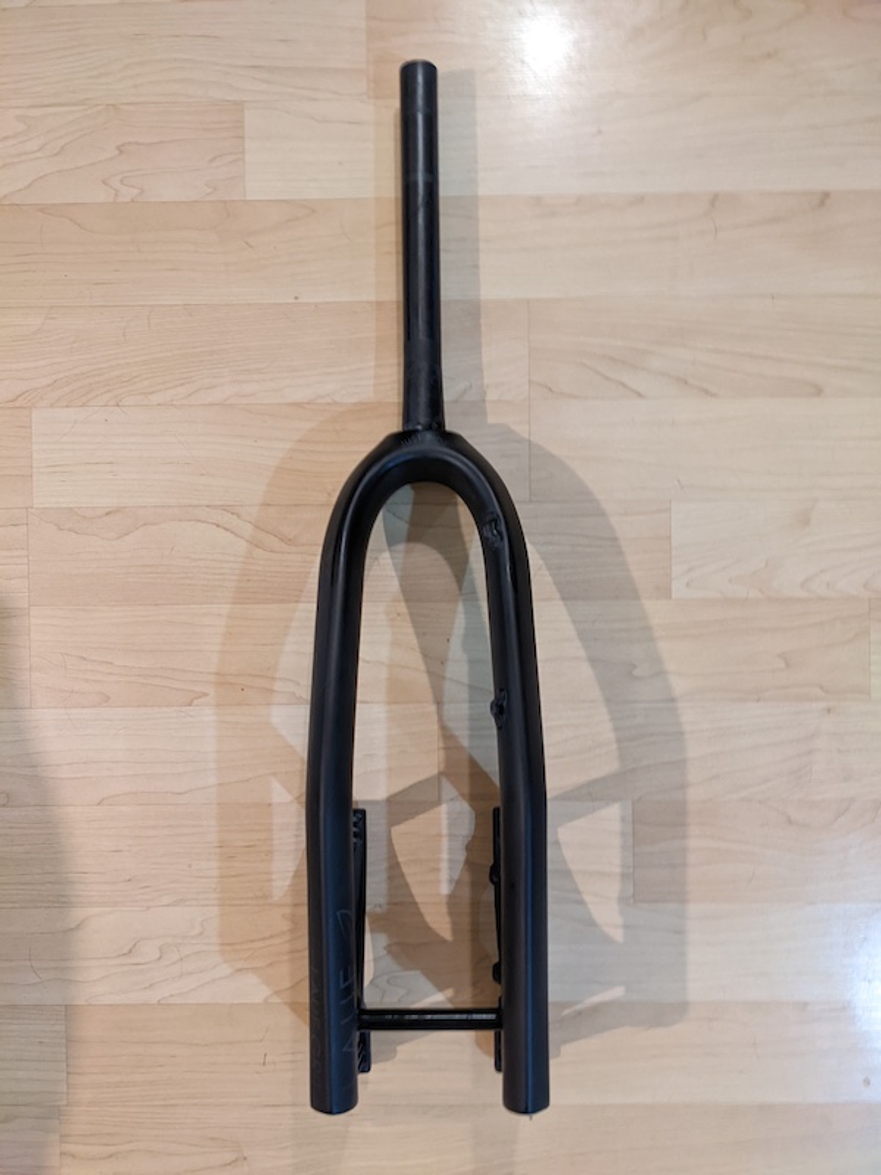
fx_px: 916
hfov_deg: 51.4
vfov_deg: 65.3
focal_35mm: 27
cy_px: 588
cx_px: 440
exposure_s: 1/24
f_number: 1.73
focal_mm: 4.38
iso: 256
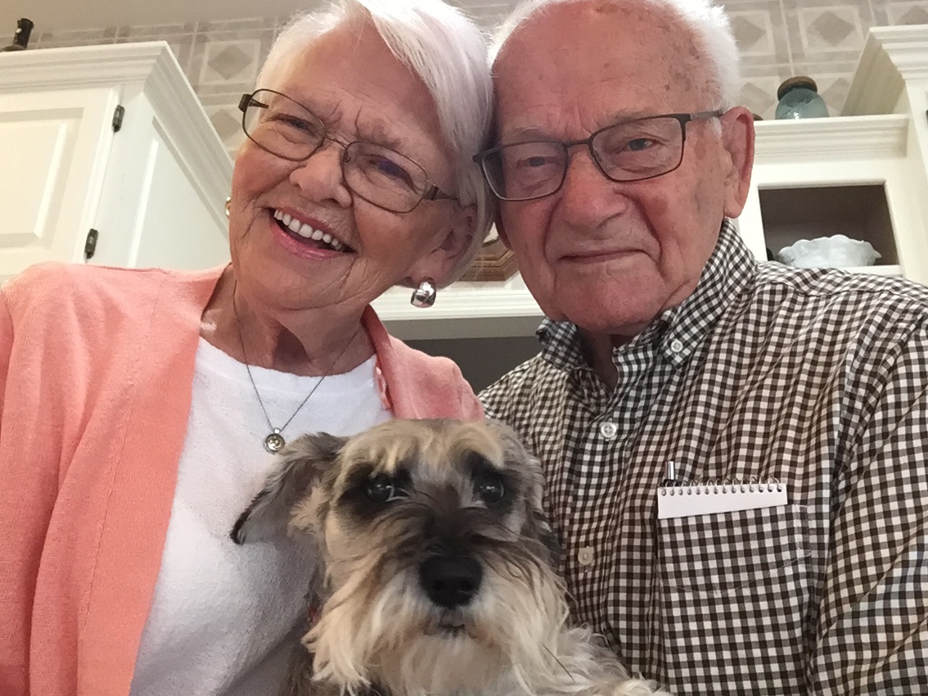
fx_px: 938
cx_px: 505
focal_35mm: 35
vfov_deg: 40.7
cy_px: 326
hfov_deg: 52.6
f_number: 2.2
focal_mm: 2.65
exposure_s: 1/30
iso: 160
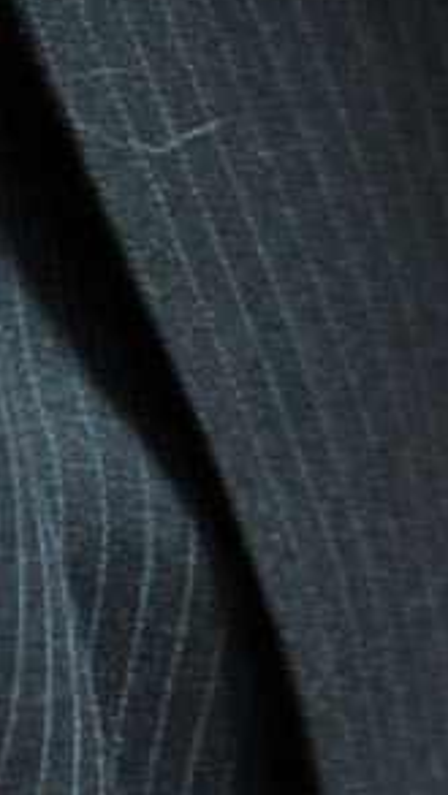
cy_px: -1585
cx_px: 1146
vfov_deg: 2.2
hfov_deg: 1.3
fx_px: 20320
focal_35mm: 963
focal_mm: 135
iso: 2500
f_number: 4
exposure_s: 1/80
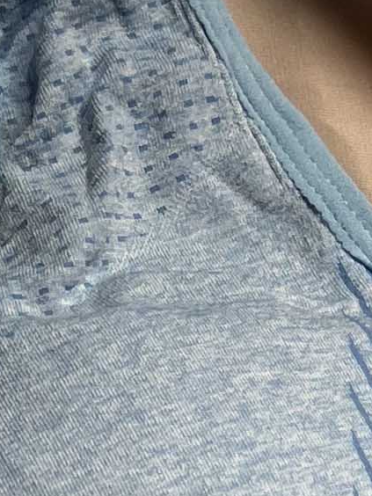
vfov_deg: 8.9
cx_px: 43
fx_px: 2665
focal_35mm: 186
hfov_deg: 8.0
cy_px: 1444
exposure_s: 1/195
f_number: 1.6
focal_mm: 5.1
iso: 40
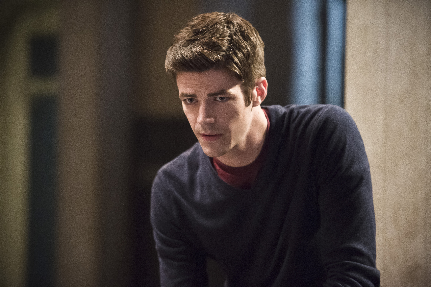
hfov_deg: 11.4
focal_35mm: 180
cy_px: 144
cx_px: 216
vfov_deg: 7.6
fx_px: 2154
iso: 6400
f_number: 2.8
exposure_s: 1/200
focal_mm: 180
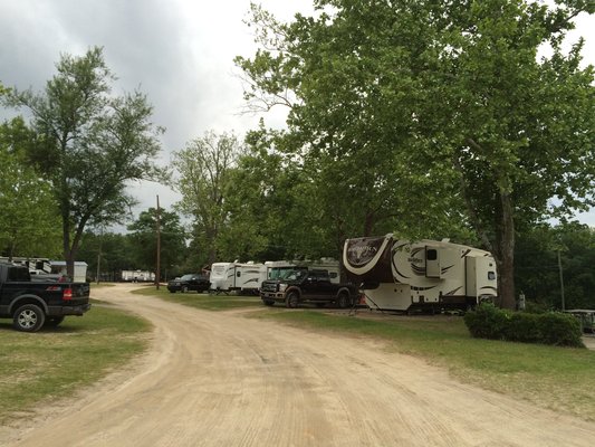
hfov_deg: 61.6
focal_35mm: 29
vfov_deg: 48.2
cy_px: 224
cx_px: 298
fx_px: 499
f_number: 2.2
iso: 64
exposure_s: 1/120
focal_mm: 4.15
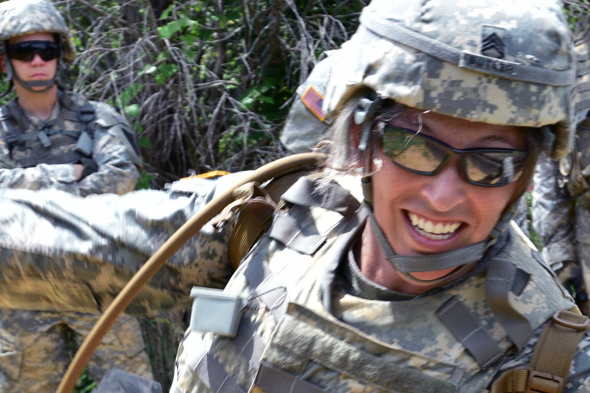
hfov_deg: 17.5
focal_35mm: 117
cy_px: 439
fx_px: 1917
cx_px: 335
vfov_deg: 11.5
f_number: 9
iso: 320
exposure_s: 1/320
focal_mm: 35
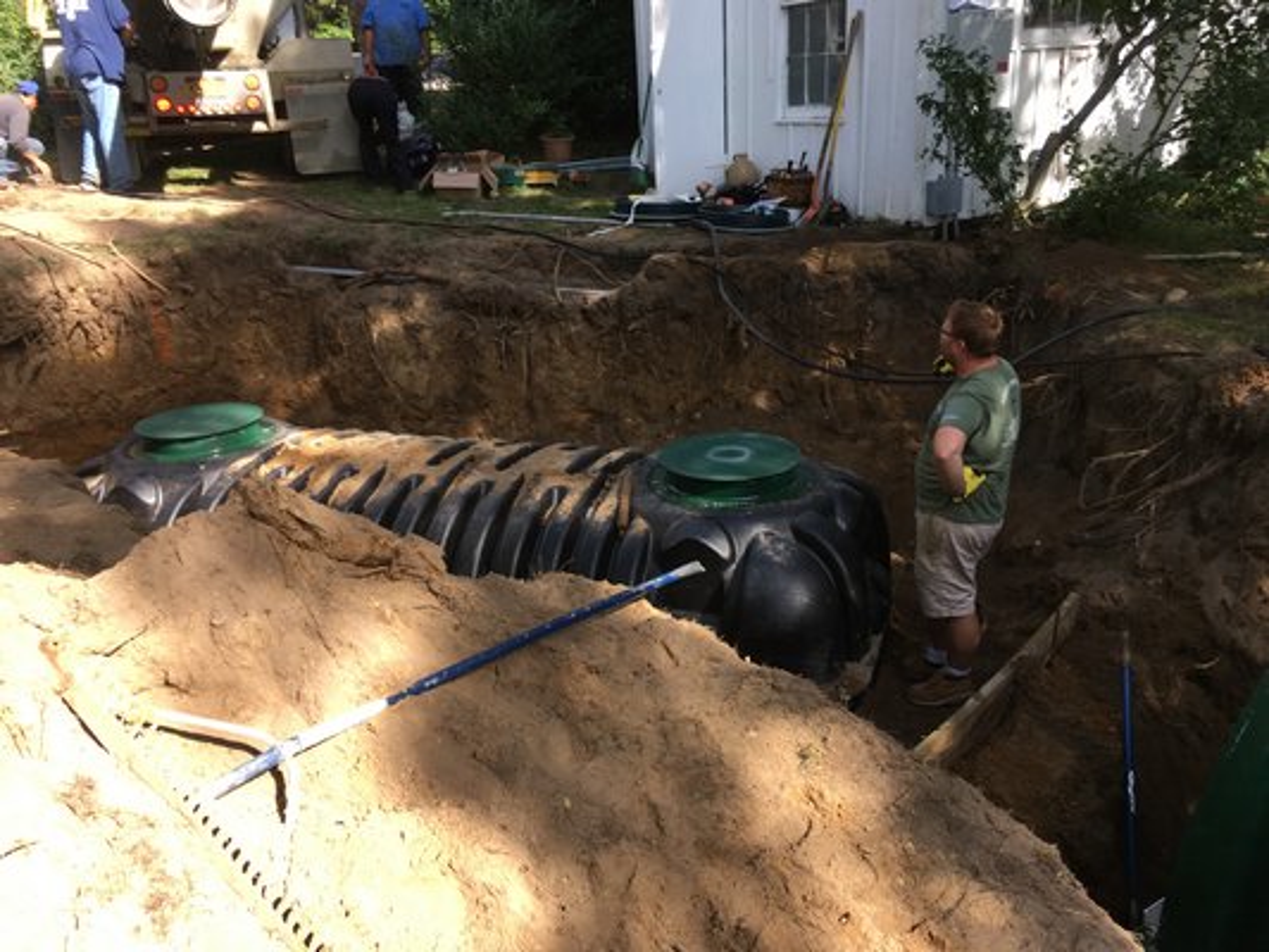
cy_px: 476
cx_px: 634
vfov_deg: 48.2
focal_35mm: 29
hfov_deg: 61.6
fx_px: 1063
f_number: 2.2
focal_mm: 4.15
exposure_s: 1/203
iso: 25
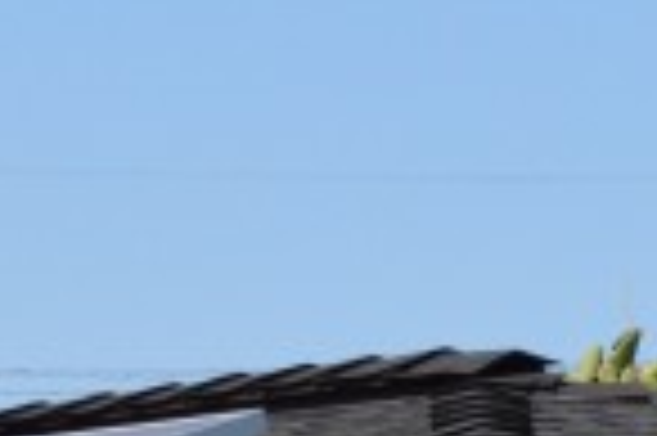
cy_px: 256
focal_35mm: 486
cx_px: -1584
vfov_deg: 2.8
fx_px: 8859
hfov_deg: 4.1
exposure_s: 1/500
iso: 400
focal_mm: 46
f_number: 11
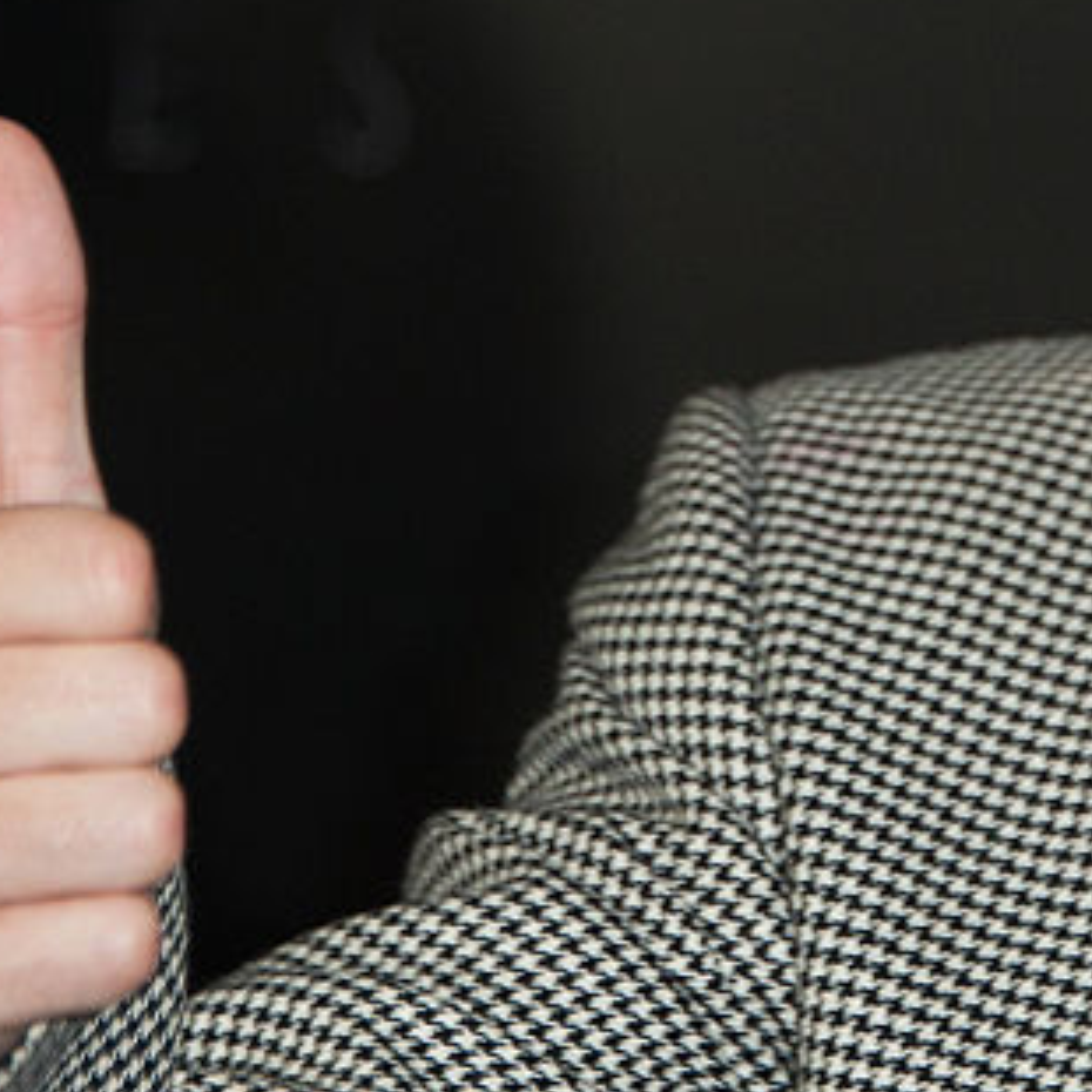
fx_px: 15026
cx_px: 1103
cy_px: -65
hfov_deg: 4.2
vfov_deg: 4.2
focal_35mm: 421
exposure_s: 1/200
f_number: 5.6
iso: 500
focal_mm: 150
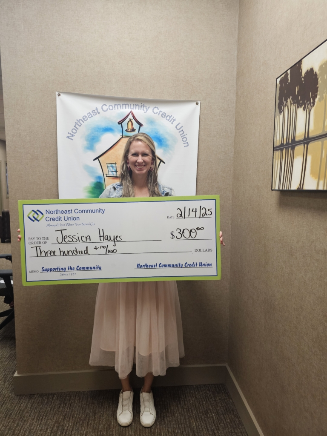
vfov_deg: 73.9
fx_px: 290
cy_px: 218
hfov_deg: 58.9
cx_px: 164
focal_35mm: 23
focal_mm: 6.3
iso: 640
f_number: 1.7
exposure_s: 1/120
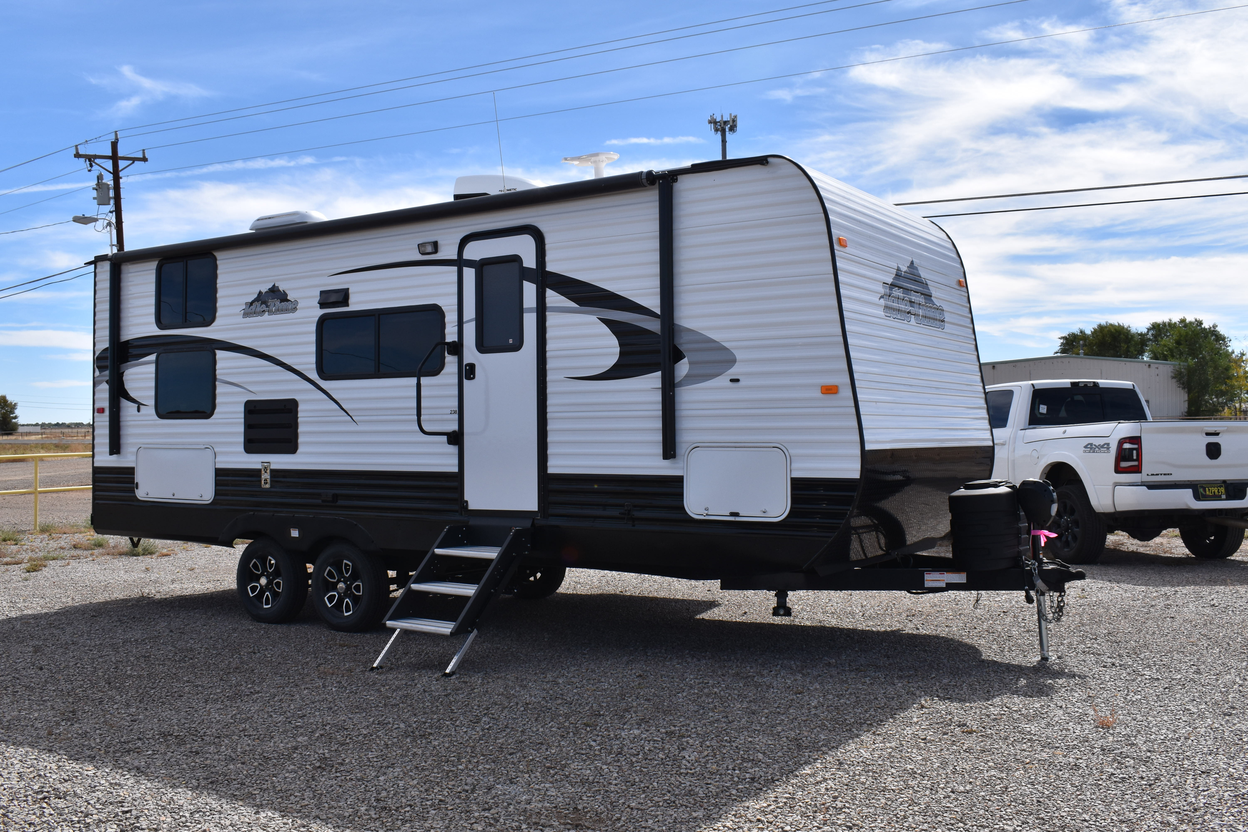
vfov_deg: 38.4
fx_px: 1196
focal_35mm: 34
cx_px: 624
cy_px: 416
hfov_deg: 55.1
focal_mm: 23
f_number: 11
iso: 200
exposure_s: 1/500
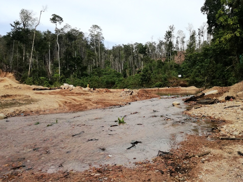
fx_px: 190
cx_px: 122
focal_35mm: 27
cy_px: 91
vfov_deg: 51.4
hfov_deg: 65.3
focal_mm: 3.79
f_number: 2
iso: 50
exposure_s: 1/778
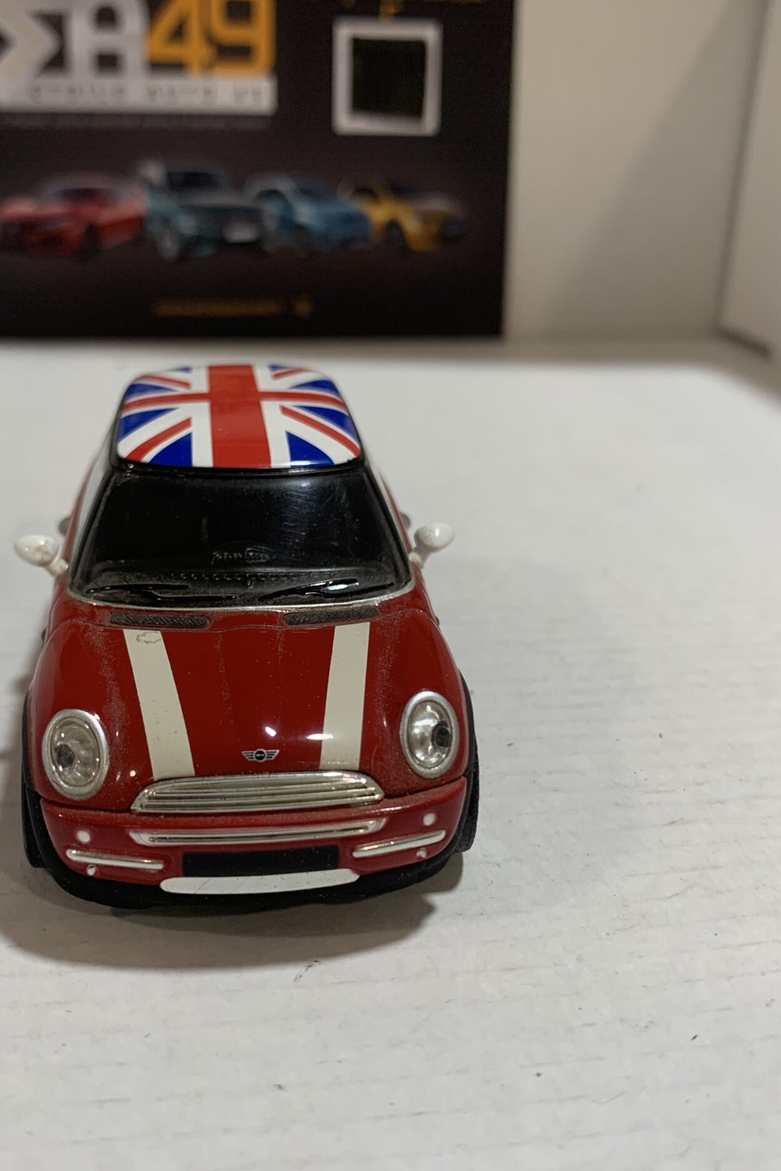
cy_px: 580
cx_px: 335
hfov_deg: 35.9
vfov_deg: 51.9
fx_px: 1204
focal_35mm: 37
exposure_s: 1/99
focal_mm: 4.25
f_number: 1.8
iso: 64
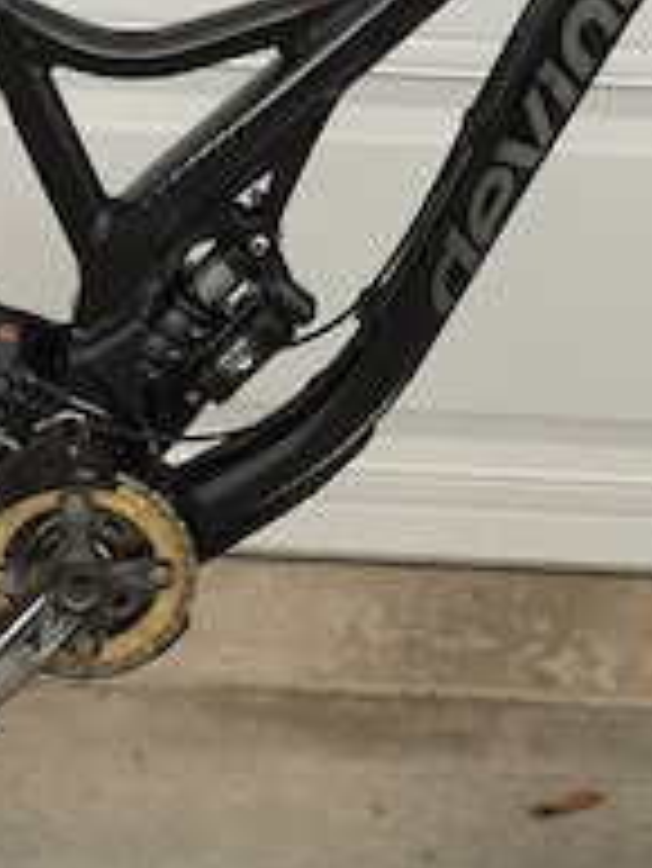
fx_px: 3010
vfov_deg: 16.4
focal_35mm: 120
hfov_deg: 12.4
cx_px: 238
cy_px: 342
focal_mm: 4.15
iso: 80
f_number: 2.2
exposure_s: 1/30
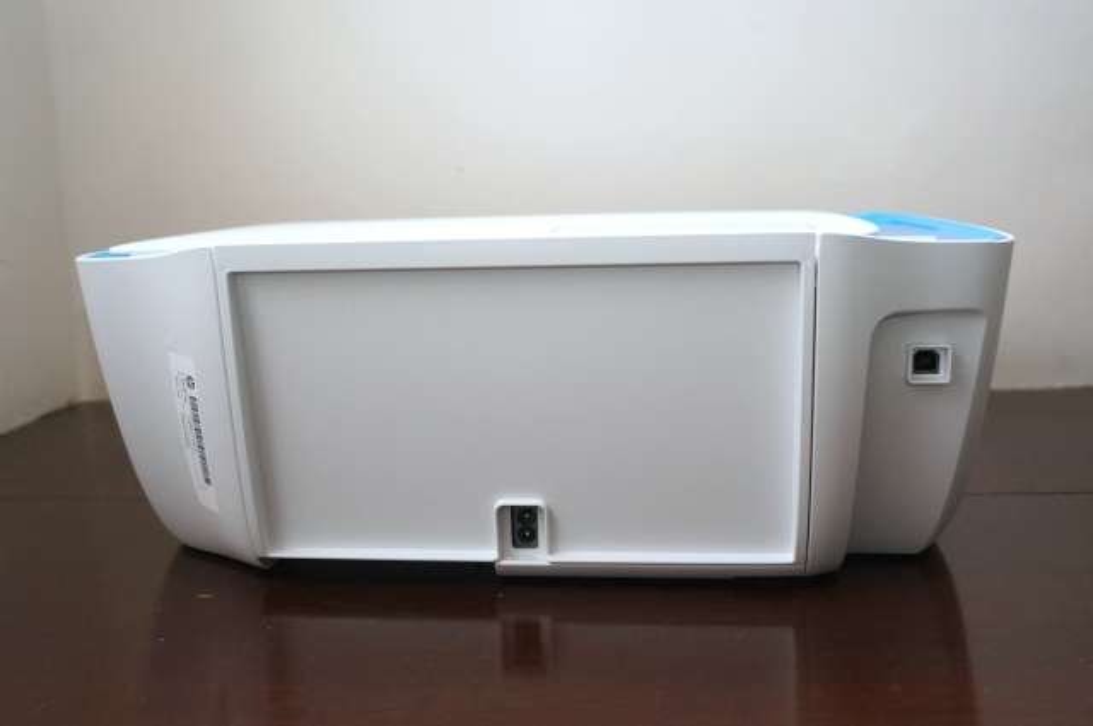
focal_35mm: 33
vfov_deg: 39.9
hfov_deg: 57.3
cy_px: 363
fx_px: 1001
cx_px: 546
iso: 800
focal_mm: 22
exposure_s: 1/160
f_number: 4
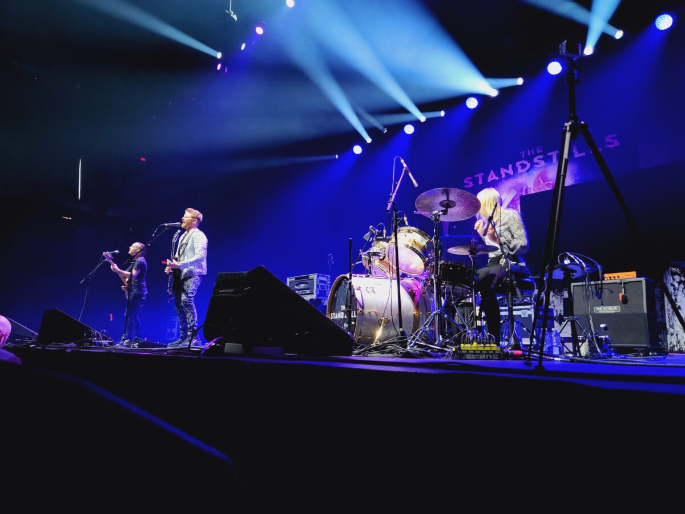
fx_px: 455
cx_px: 342
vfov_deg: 58.9
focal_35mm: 23
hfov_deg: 73.9
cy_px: 257
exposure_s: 1/57
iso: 160
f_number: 1.8
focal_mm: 5.4
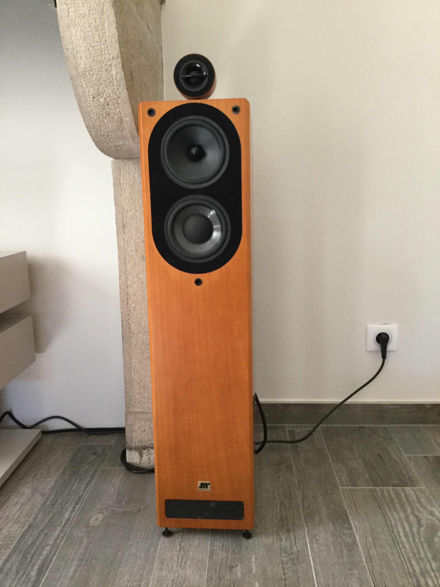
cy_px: 294
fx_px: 525
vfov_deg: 58.4
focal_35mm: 31
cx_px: 220
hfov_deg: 45.4
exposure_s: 1/33
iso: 200
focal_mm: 3.3
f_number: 2.4
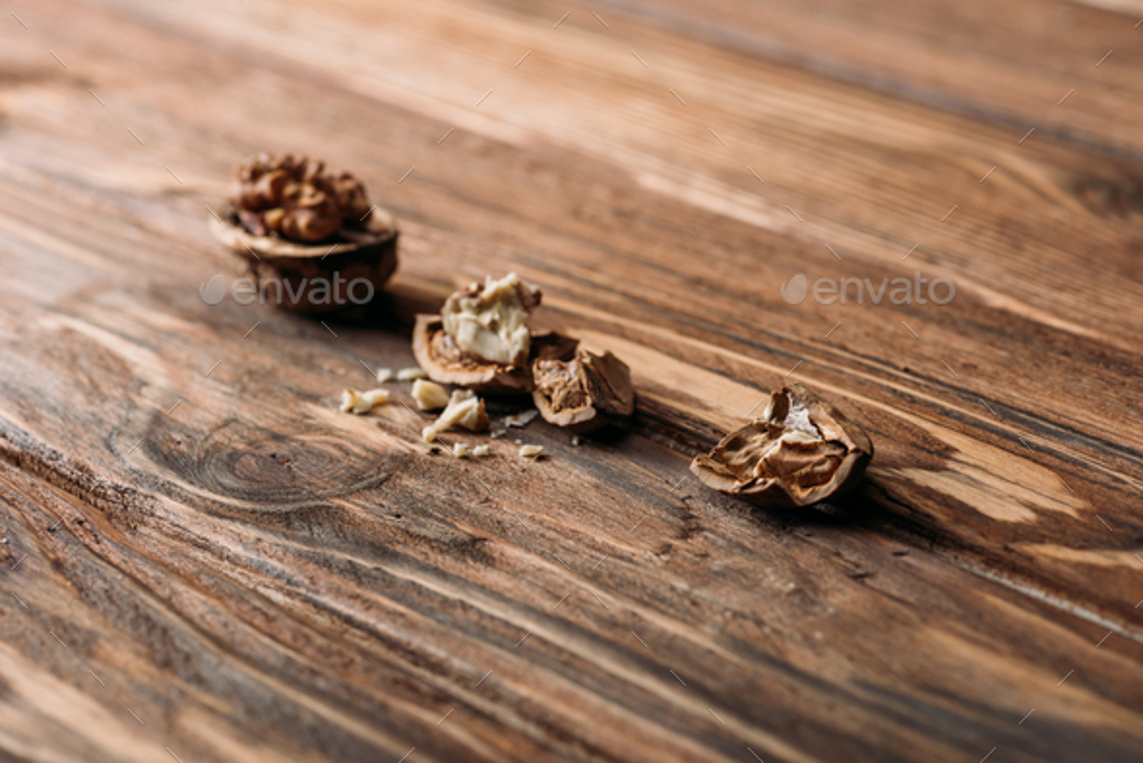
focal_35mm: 105
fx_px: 3335
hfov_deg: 19.4
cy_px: 382
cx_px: 572
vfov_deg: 13.1
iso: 64
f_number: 11
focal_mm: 105
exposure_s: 1/200
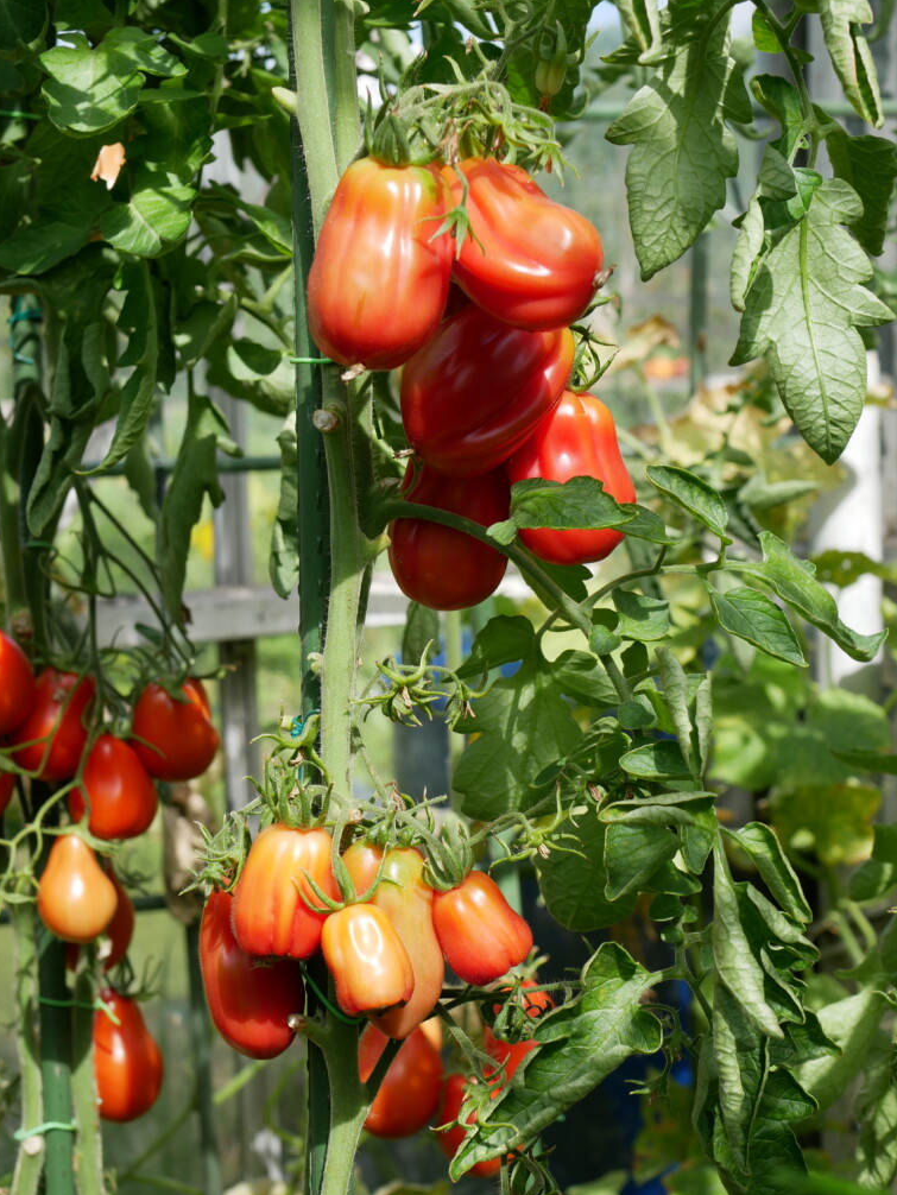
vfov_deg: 31.7
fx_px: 2107
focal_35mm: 61
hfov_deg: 24.0
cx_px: 442
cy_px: 591
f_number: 5
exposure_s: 1/400
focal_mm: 30
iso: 200
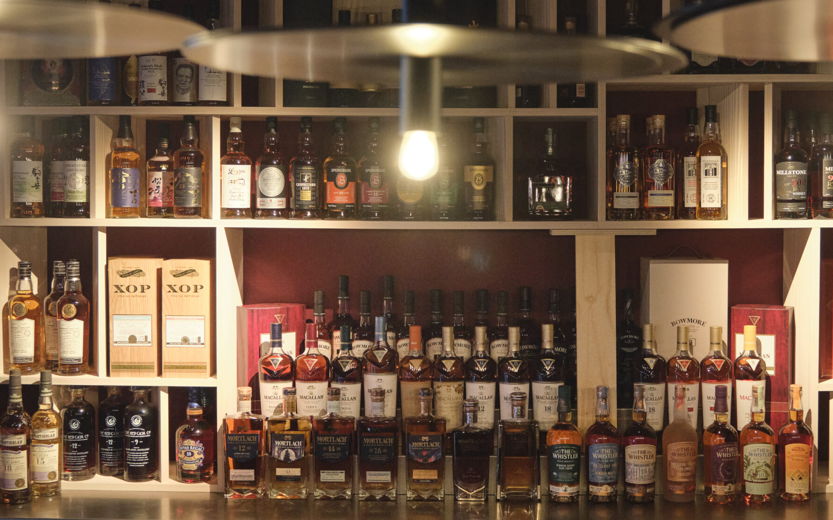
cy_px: 213
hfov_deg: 42.6
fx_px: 1067
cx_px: 453
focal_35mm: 47
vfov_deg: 27.4
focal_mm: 21.3
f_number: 3.6
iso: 2500
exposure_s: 1/125
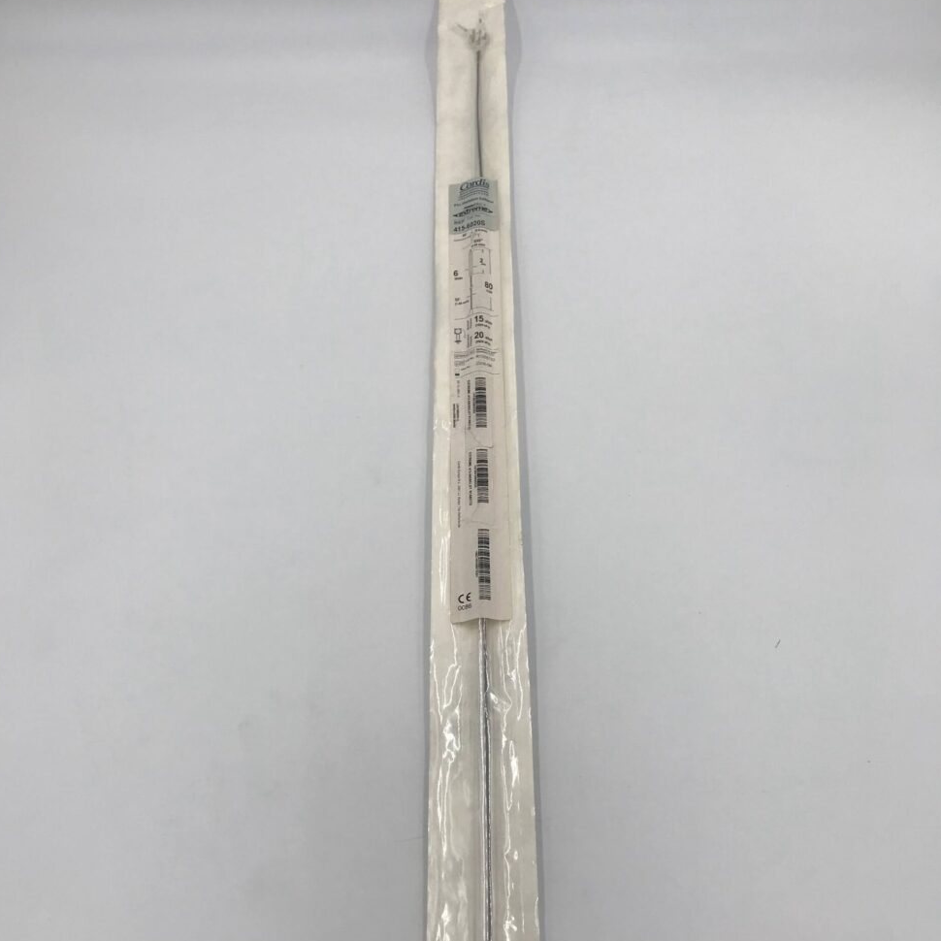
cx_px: 459
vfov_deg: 48.3
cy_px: 539
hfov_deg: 48.4
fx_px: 1046
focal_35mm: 34
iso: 20
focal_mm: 3.99
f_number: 1.8
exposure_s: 1/335
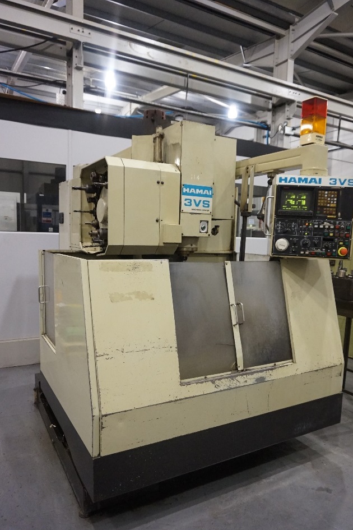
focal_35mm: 26
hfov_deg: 49.5
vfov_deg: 69.3
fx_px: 382
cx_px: 182
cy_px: 286
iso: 3200
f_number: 3.5
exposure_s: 1/100
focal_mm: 16
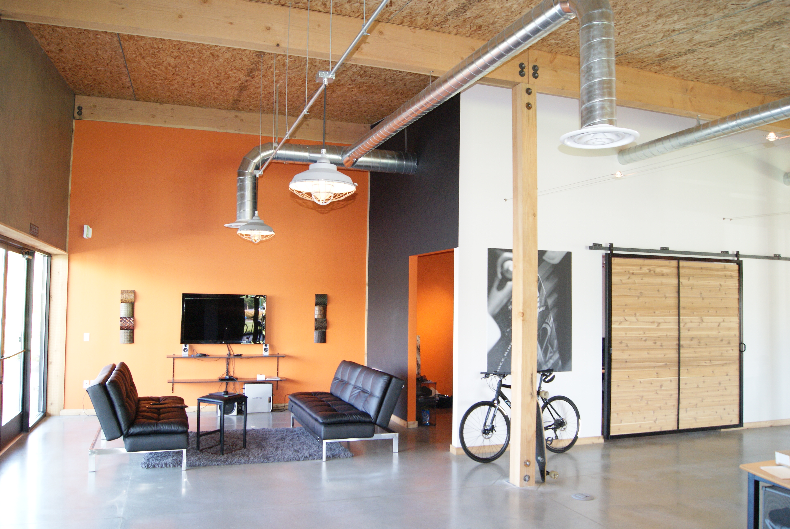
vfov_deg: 48.0
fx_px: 593
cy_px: 264
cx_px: 395
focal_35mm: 27
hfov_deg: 67.3
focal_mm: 18
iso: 400
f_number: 5.6
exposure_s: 1/25
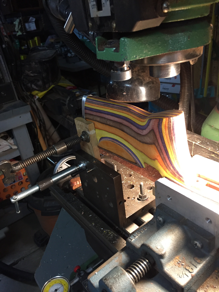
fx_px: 245
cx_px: 110
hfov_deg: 48.2
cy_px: 146
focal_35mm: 29
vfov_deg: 61.7
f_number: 2.2
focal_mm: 4.15
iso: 125
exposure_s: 1/30
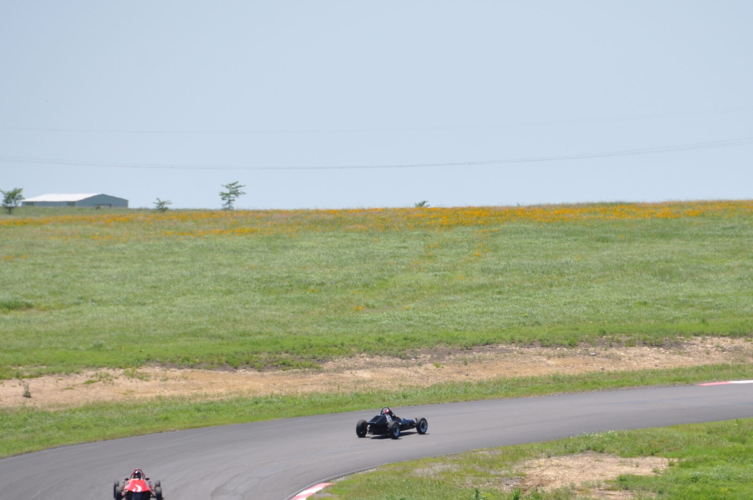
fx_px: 9923
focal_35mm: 475
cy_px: 361
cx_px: 472
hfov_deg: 4.3
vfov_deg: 2.9
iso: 200
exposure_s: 1/640
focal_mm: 200
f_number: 6.3
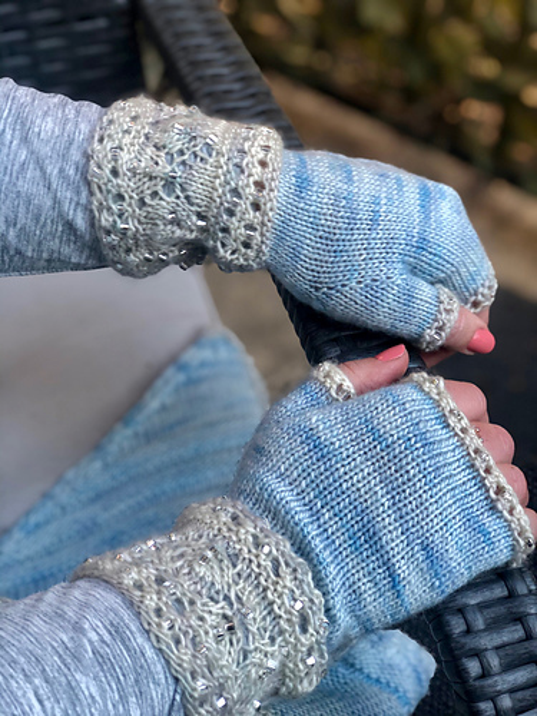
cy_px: 358
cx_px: 268
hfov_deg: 25.7
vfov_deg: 33.8
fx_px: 1179
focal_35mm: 57
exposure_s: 1/60
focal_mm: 6.6
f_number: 2.8
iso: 32
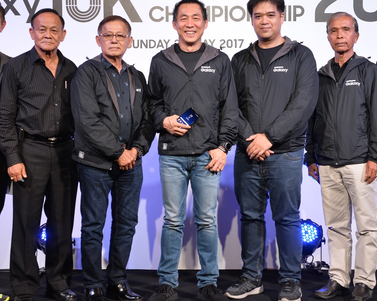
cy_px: 131
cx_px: 184
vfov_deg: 21.5
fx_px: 792
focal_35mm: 71
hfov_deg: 26.8
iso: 800
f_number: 5
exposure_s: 1/125
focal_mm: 48
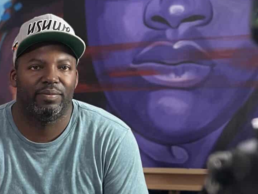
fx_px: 686
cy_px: 207
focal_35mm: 92
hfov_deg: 20.7
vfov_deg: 15.7
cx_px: 6
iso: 200
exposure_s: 1/45
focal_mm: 5.7
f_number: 1.5
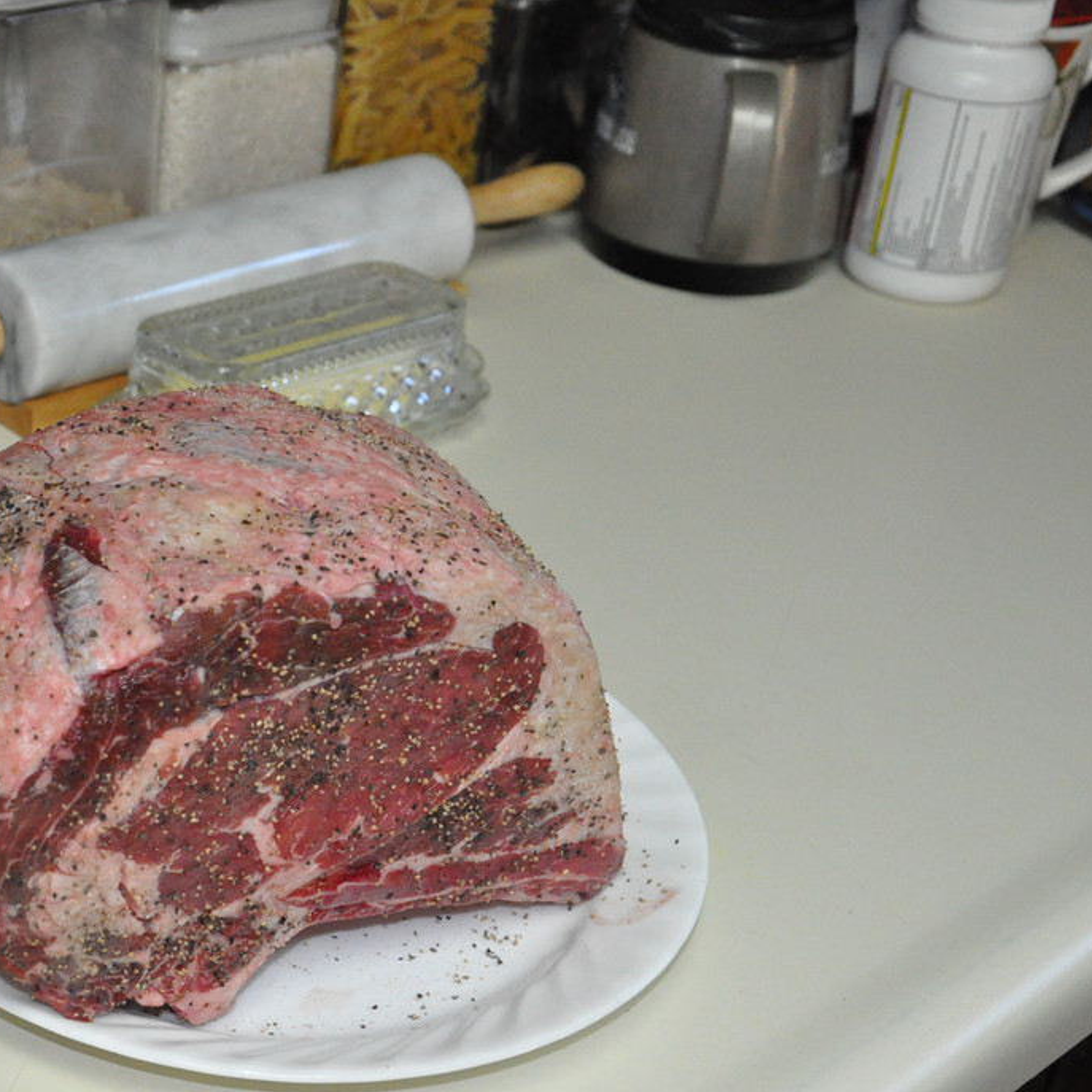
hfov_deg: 25.4
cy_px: 609
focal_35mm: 67
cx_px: 277
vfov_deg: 25.7
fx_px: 2391
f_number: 5.6
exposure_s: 1/60
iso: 3200
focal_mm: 30
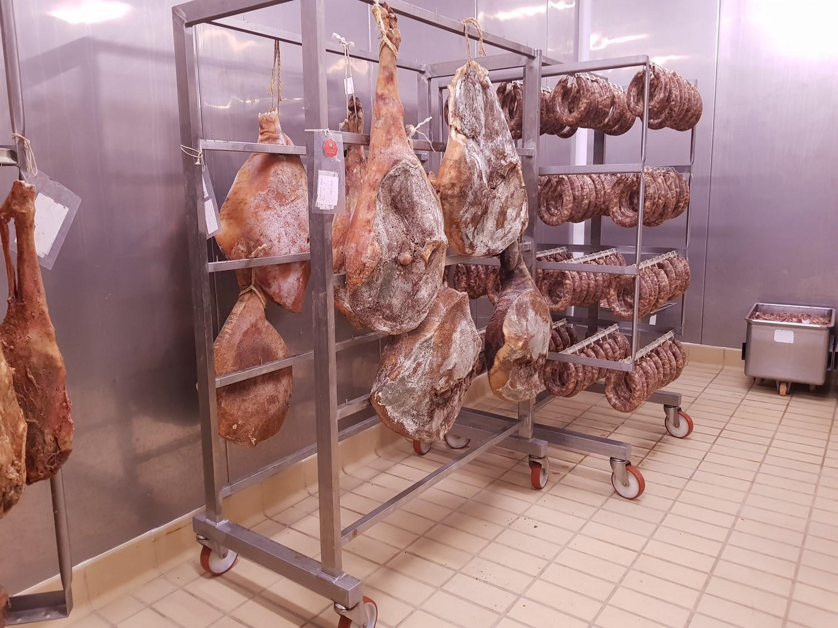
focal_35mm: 26
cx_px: 419
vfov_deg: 53.1
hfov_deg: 67.3
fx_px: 629
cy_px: 314
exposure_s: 1/20
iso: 250
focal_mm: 4.2
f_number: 1.7
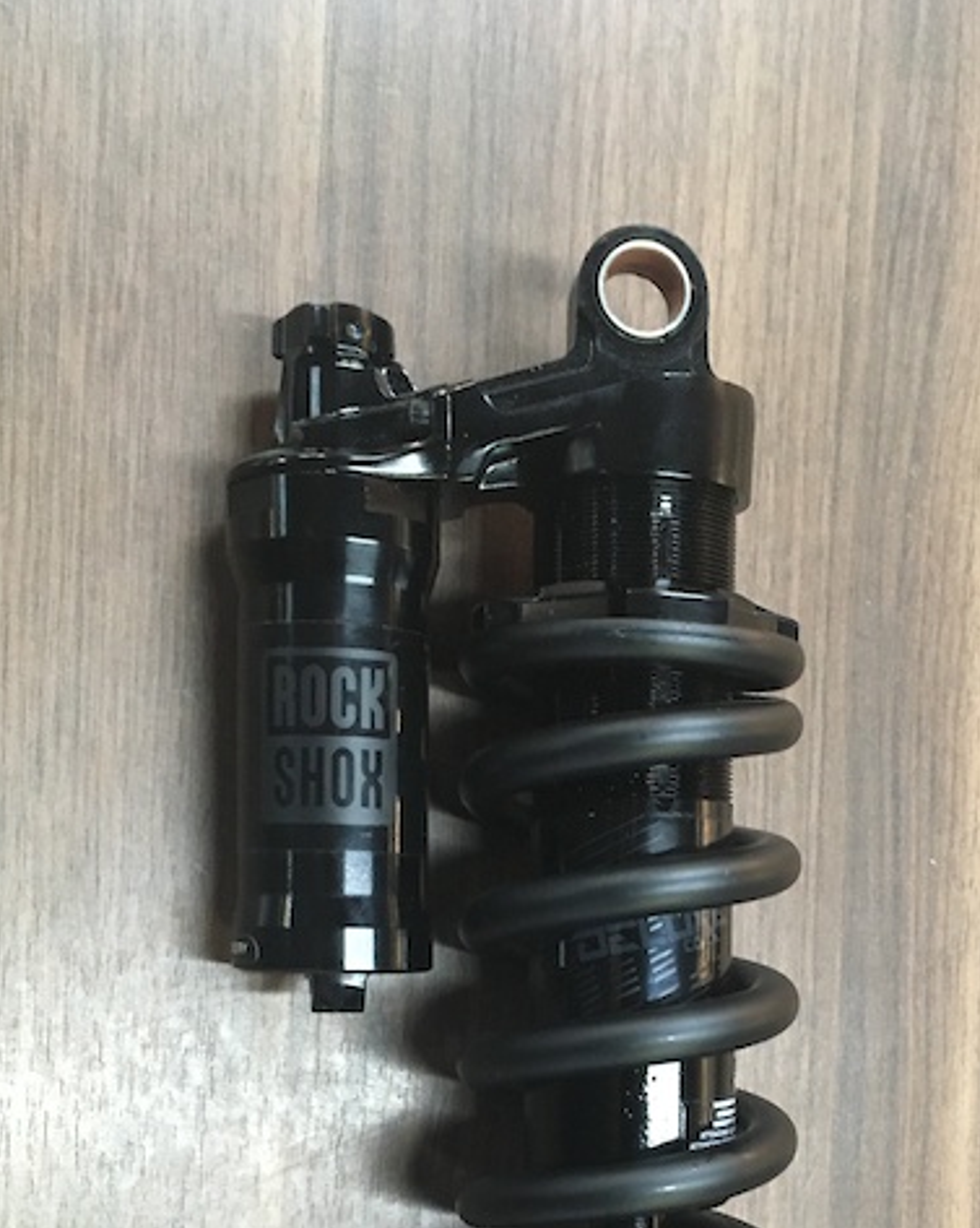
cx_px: 668
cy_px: 978
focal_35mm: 48
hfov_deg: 31.1
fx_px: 1742
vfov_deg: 37.4
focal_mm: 4.15
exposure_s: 1/20
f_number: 2.2
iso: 200
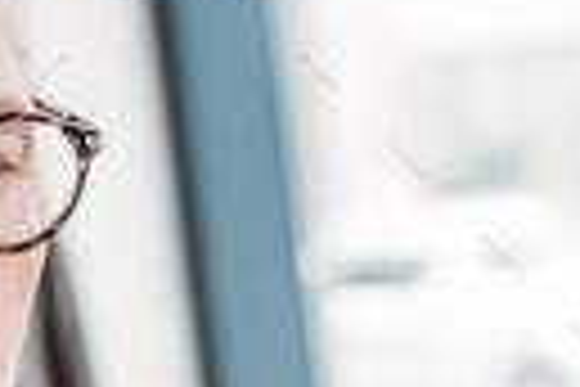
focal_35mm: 228
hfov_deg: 9.0
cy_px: 819
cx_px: 162
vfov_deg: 5.9
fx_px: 3673
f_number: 3.5
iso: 200
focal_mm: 50
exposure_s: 1/250
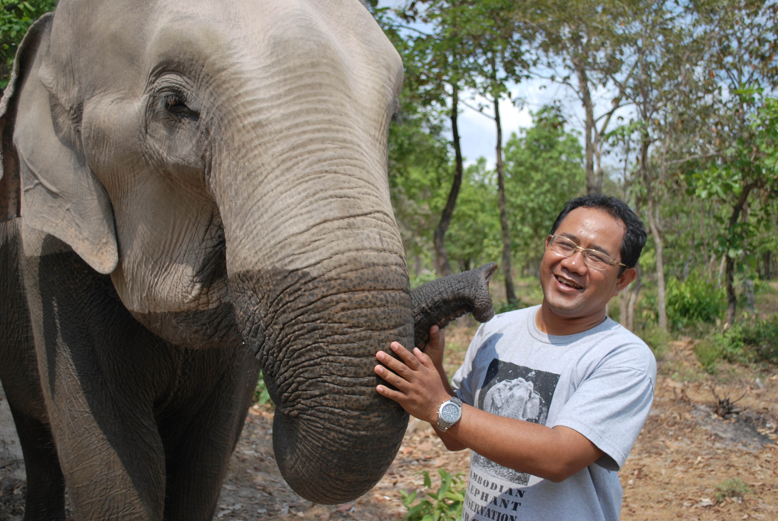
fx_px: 909
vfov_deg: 32.0
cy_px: 260
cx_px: 389
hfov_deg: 46.3
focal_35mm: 42
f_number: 4.5
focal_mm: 28
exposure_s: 1/640
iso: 100
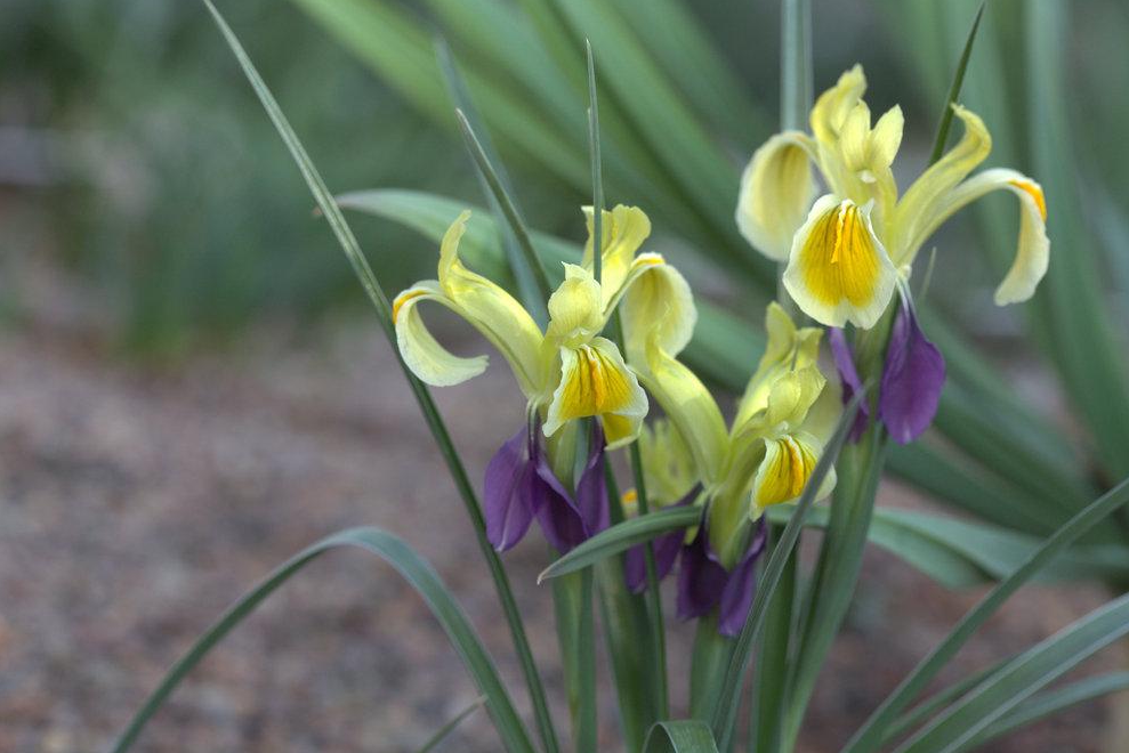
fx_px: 3074
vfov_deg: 14.0
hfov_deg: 20.8
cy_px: 375
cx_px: 568
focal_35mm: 98
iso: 400
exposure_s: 1/160
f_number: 7.1
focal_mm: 100
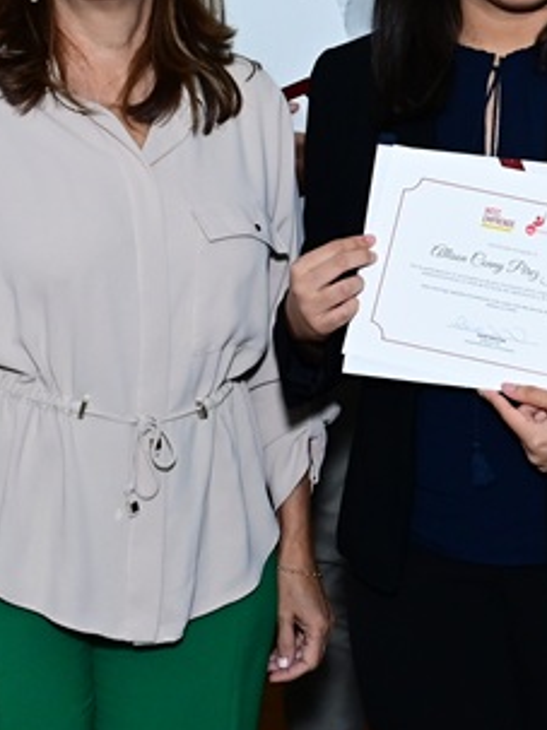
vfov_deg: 16.2
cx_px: 735
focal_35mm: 120
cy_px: 60
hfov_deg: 12.0
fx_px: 2528
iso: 2000
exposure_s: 1/200
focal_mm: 31.5
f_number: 5.6
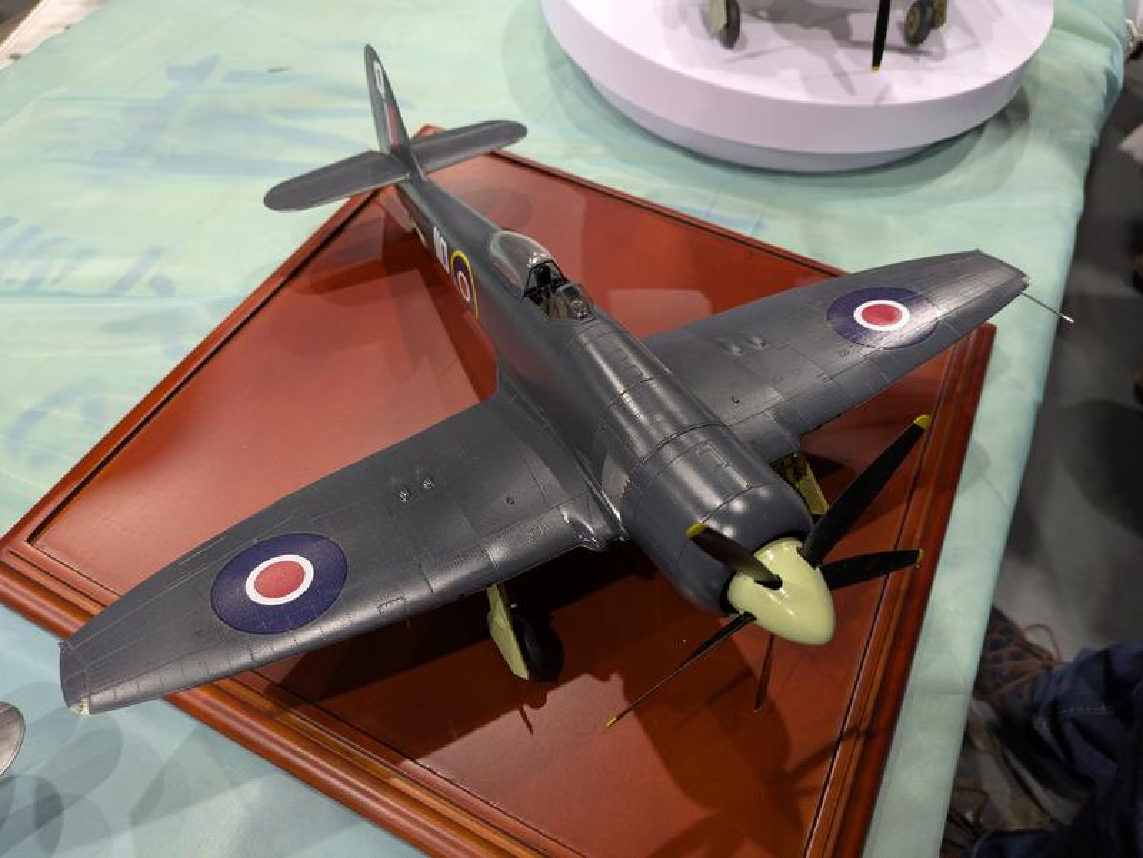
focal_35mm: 25
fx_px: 826
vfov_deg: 54.9
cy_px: 429
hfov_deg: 69.4
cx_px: 572
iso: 155
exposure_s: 1/50
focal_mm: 5.43
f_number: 1.89
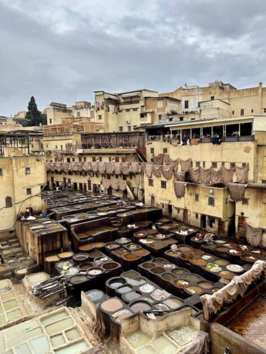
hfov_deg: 53.1
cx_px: 133
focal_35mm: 26
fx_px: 266
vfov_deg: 67.3
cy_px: 177
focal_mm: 5.7
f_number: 1.5
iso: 50
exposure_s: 1/2632
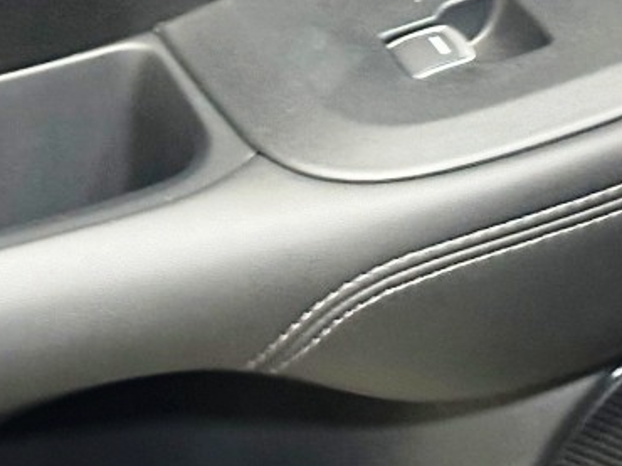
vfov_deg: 10.9
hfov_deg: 14.8
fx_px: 2388
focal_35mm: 133
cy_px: -108
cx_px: 264
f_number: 1.78
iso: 640
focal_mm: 6.86
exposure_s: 1/24
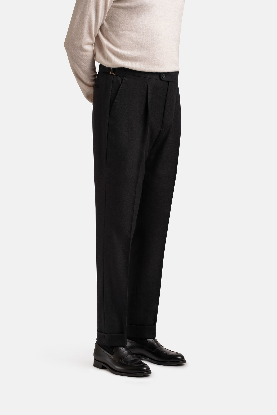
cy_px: 208
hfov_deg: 16.5
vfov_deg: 24.5
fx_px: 958
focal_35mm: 83
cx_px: 138
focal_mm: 83
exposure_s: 1/125
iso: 100
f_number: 8
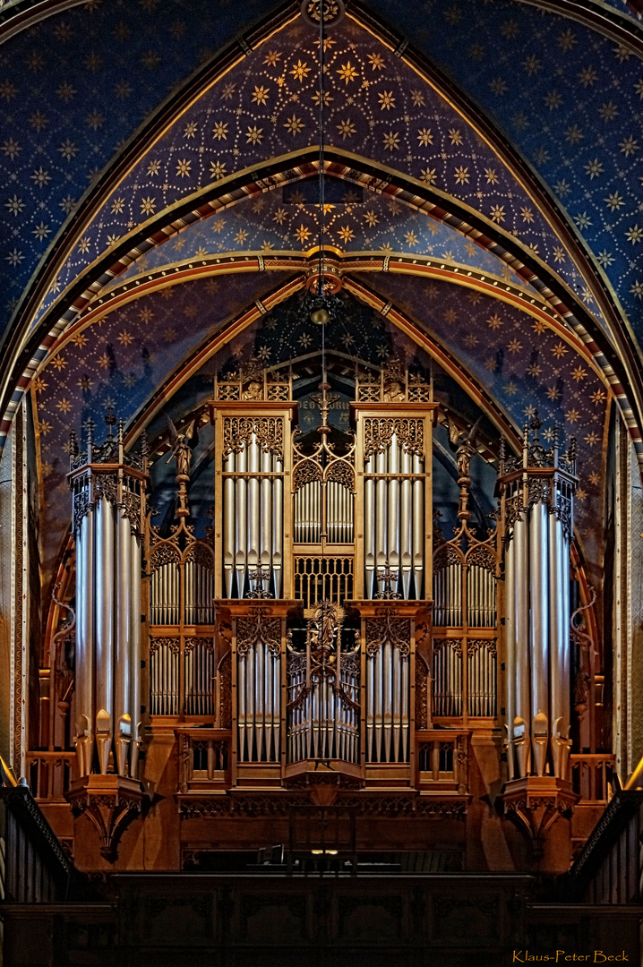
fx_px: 1530
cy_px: 484
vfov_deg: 35.1
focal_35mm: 57
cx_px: 322
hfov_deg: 23.7
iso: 2000
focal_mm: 38
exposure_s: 1/60
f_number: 5.6
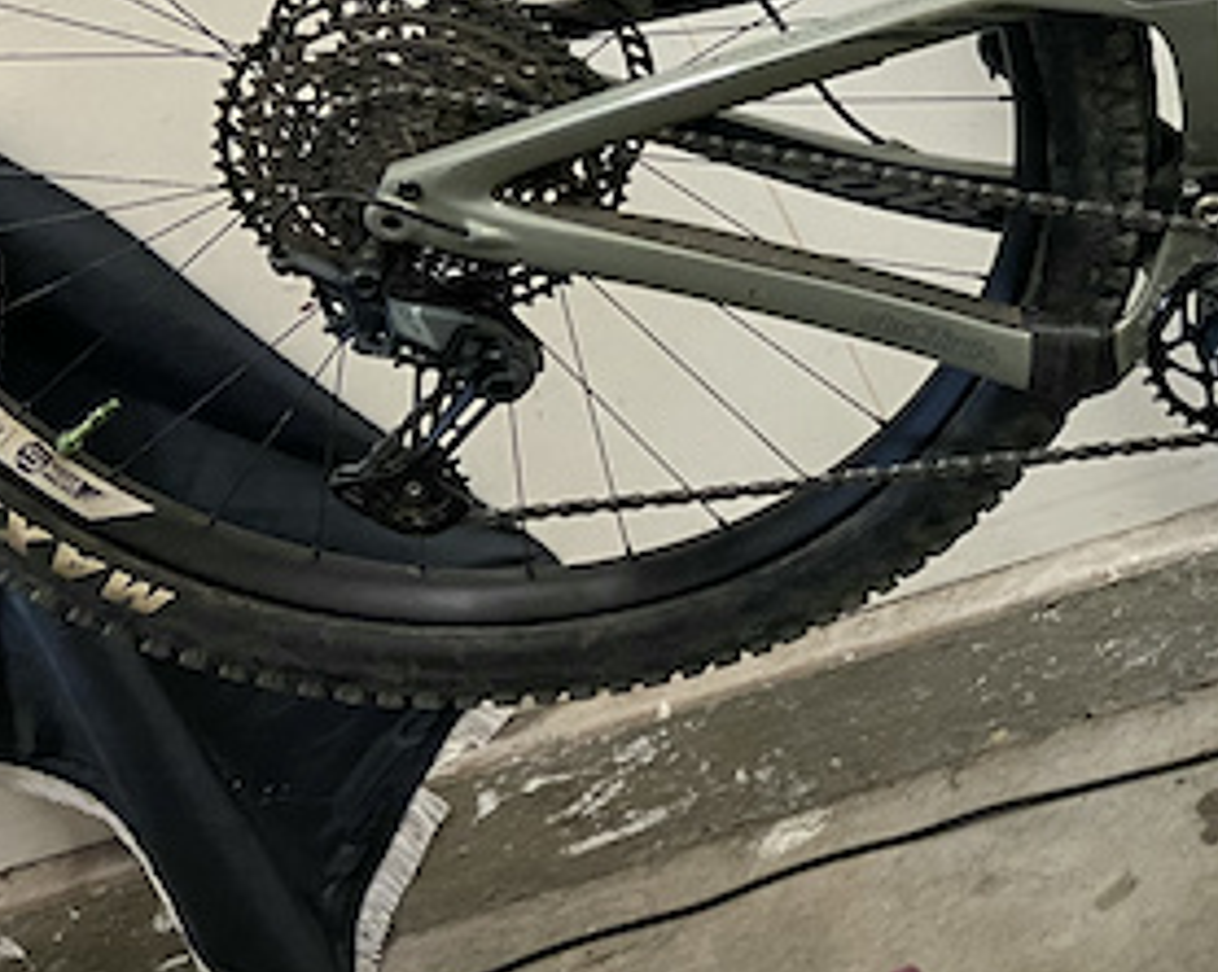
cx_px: 1437
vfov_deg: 20.3
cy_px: -4
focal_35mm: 73
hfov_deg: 23.9
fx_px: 2630
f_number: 1.8
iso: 320
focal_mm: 4.25
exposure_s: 1/60
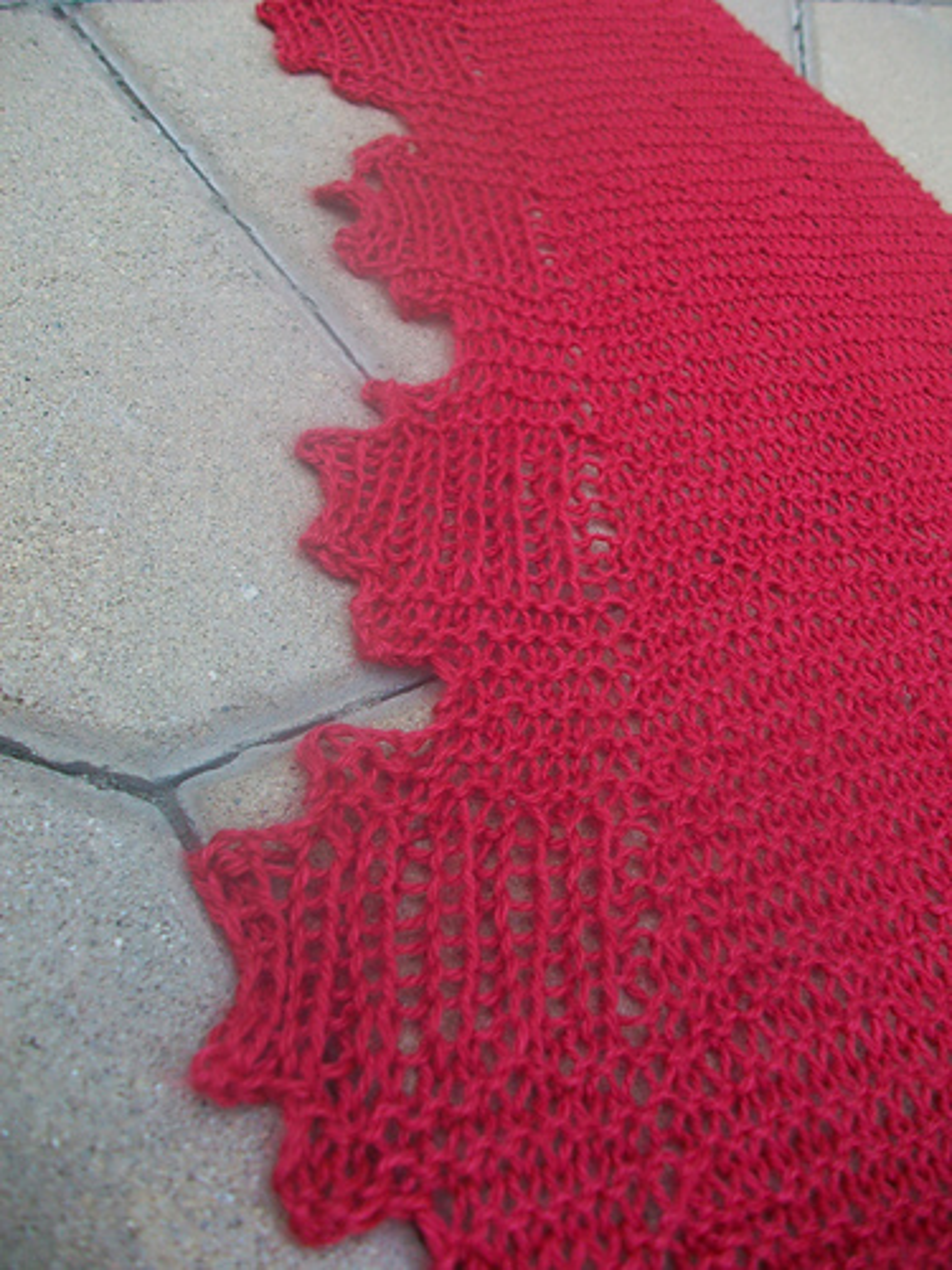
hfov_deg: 44.2
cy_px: 635
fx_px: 1173
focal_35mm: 32
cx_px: 476
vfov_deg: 56.8
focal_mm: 5.7
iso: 64
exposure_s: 1/80
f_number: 2.8
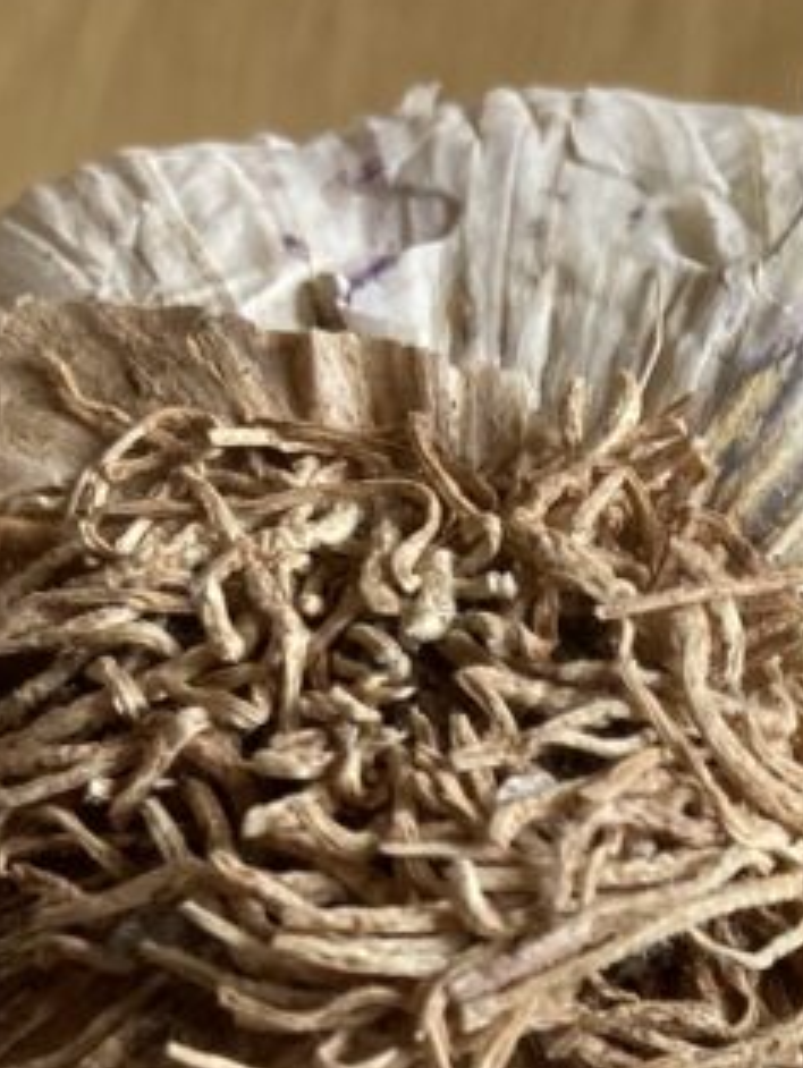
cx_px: 953
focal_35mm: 107
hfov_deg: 13.5
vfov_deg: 17.0
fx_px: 3305
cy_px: 1503
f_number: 1.8
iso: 50
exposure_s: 1/121
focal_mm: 3.99
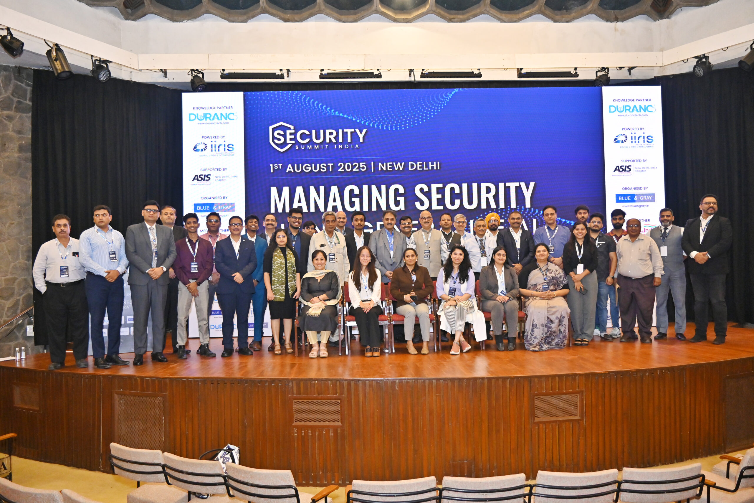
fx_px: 613
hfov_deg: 63.2
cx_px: 377
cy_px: 252
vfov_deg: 44.6
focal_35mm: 29
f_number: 4
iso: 1250
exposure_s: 1/160
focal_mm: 19.5
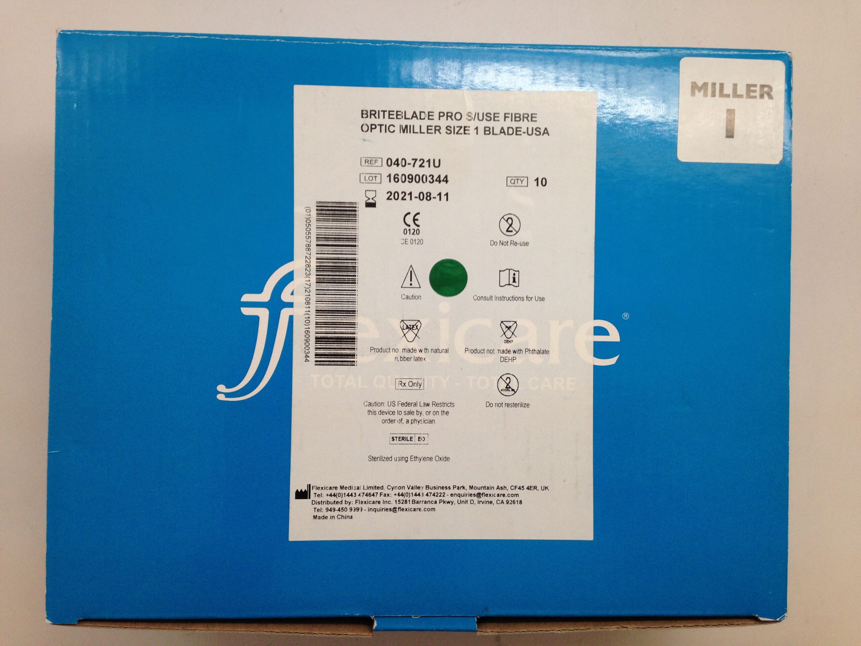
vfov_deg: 42.9
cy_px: 323
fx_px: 821
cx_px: 430
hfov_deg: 55.4
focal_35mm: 33
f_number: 2.4
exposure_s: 1/120
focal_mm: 4.12
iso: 80
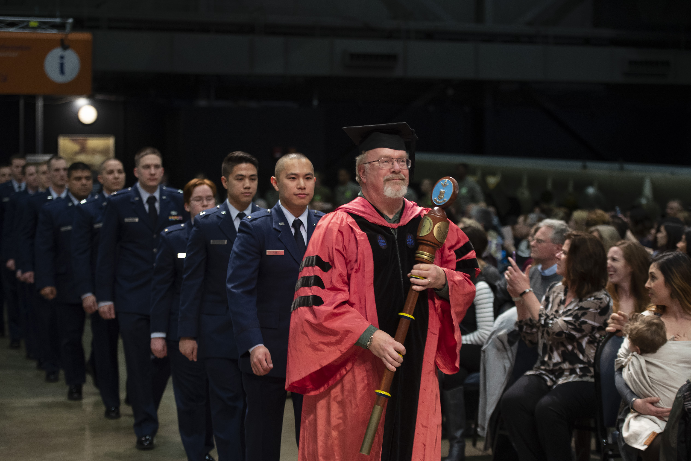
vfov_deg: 17.1
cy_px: 230
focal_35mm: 80
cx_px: 346
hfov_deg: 25.4
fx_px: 1536
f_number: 2.8
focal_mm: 80
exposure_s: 1/60
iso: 1600
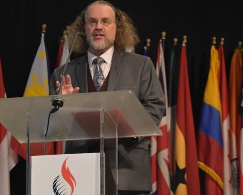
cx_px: 92
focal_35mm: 161
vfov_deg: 9.6
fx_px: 1159
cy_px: 98
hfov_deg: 12.0
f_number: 4.5
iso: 3200
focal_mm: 72
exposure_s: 1/200
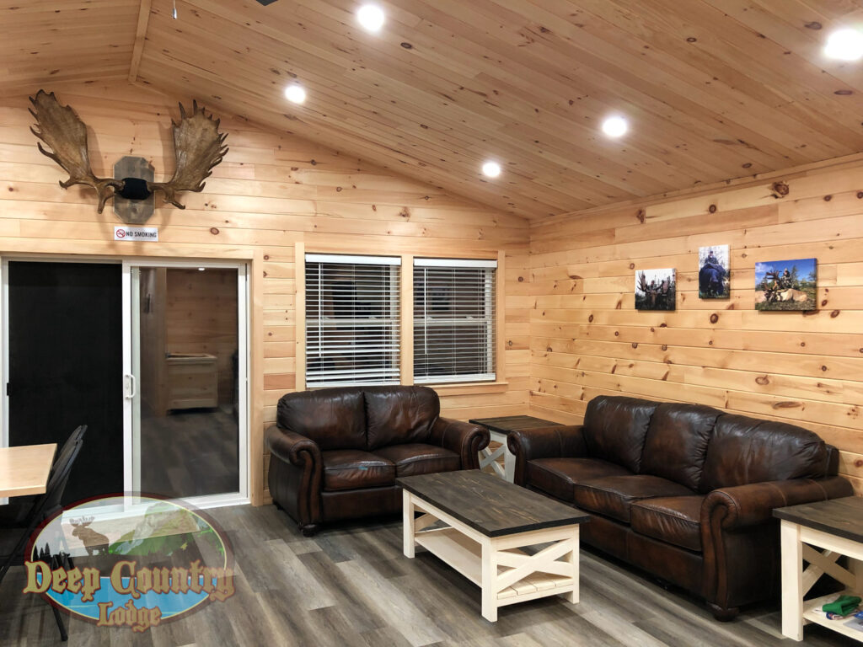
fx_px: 698
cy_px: 324
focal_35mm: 28
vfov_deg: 49.7
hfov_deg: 63.4
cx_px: 432
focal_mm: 3.99
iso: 64
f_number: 1.8
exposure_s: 1/15
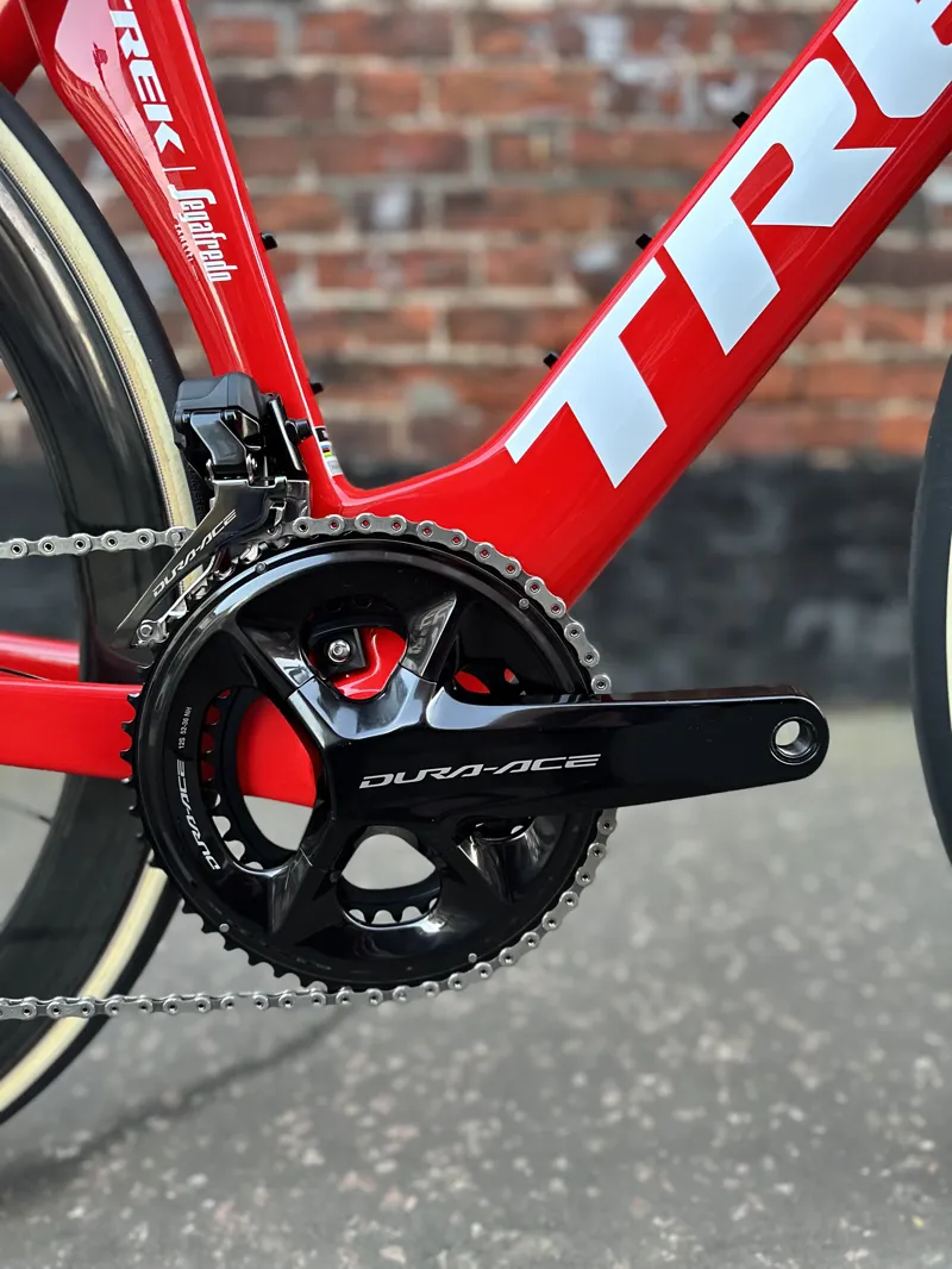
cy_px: 634
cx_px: 476
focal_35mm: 24
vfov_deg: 71.6
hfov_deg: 56.8
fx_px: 880
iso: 640
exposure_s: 1/60
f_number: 1.78
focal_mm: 6.86
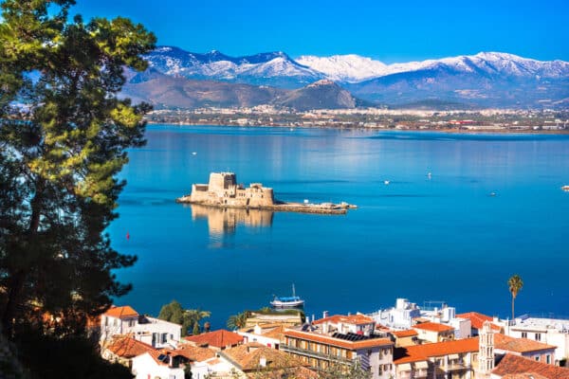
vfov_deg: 17.5
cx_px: 284
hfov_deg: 26.0
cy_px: 190
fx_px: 1233
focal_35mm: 78
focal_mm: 52
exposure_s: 1/160
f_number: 8
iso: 100
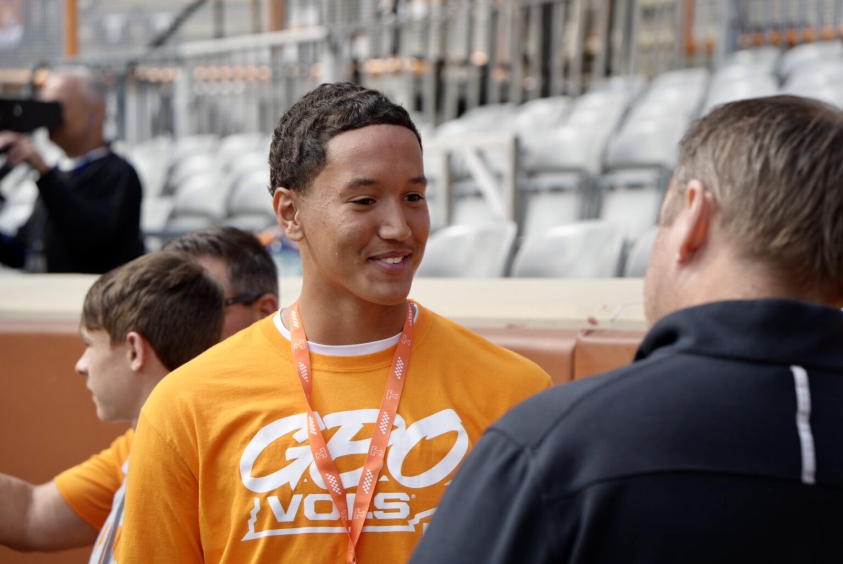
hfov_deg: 16.4
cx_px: 422
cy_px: 282
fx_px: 2929
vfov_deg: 11.0
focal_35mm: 125
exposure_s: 1/200
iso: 100
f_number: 5.6
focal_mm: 125
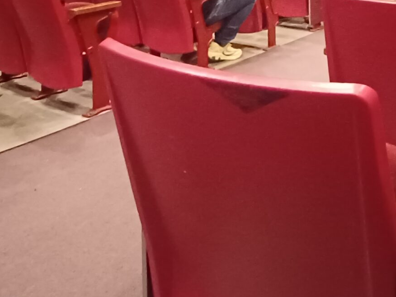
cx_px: 293
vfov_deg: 30.8
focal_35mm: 38
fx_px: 435
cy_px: -74
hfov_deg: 47.3
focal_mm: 1.42
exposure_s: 1/14.3
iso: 800
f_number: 2.2
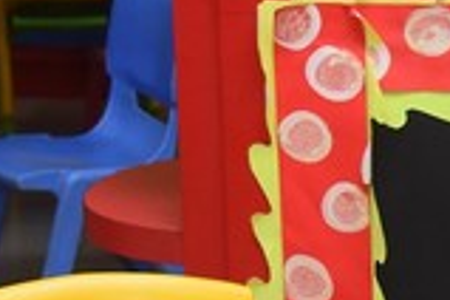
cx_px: 688
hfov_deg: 10.3
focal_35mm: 192
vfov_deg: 7.1
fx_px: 2400
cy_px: 340
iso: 2000
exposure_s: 1/200
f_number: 5
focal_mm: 34
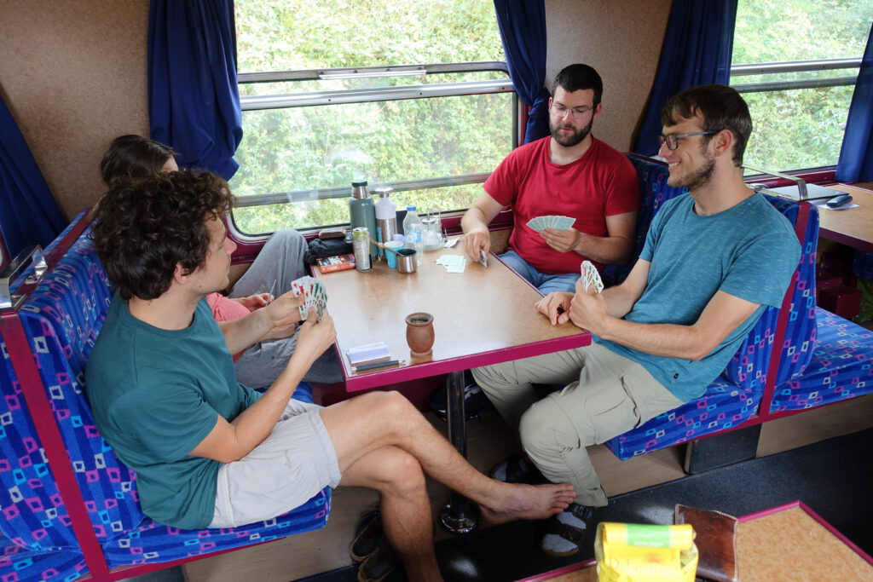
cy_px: 291
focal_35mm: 24
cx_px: 436
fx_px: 582
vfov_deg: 53.1
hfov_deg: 73.7
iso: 125
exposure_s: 1/60
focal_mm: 8.8
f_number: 2.8
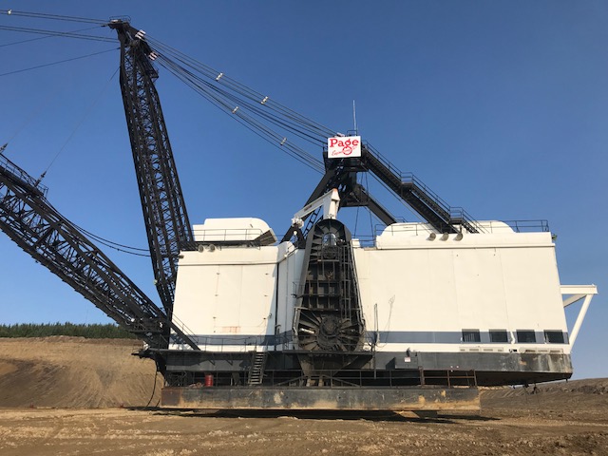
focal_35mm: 28
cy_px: 228
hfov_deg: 63.4
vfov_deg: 49.7
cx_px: 304
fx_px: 492
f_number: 1.8
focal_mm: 3.99
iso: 20
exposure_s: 1/3831
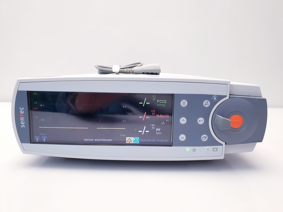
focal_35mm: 26
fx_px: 213
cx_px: 142
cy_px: 106
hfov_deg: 67.3
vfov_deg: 53.1
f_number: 2.4
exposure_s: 1/50
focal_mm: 4.3
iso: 100
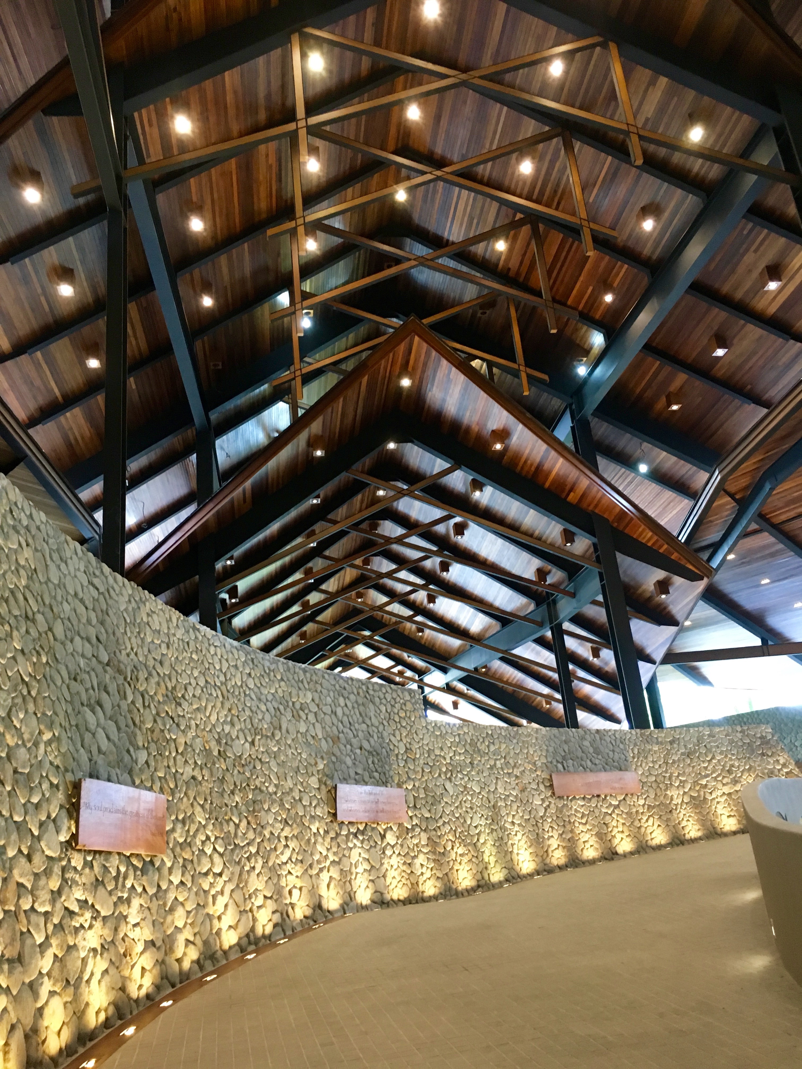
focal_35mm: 29
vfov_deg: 61.7
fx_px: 896
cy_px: 534
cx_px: 401
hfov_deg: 48.2
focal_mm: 4.15
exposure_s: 1/24
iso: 200
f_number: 2.2
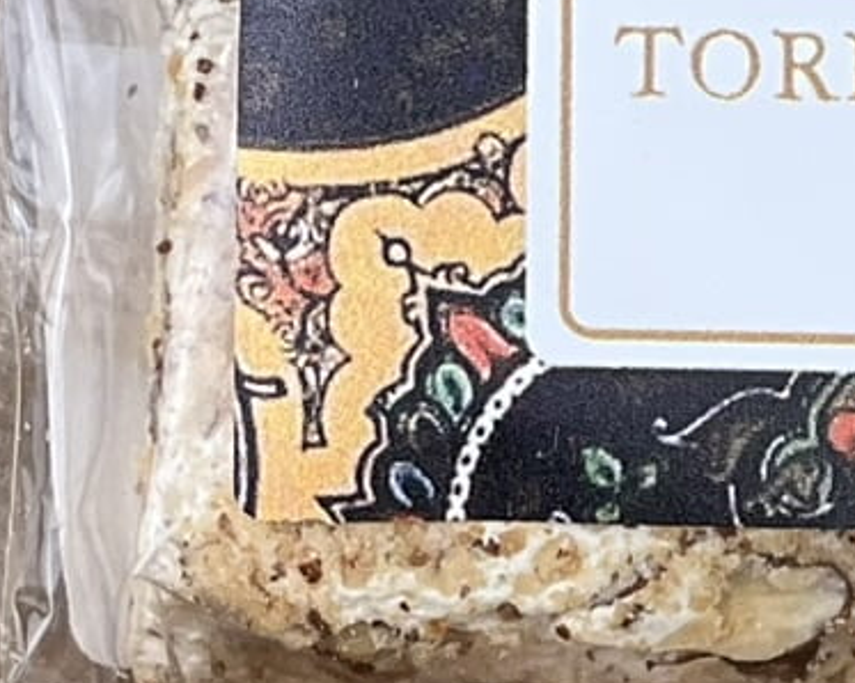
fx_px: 10445
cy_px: 1559
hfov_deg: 4.7
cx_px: 1146
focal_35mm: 413
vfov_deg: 3.7
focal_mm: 9
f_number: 2.8
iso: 40
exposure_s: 1/120
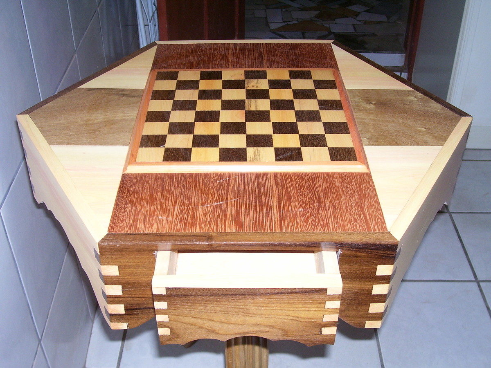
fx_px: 596
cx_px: 246
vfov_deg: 34.3
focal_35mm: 42
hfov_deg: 44.8
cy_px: 184
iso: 125
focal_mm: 7
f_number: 3
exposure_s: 1/60
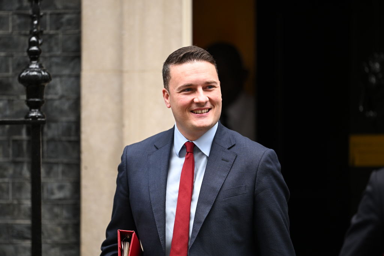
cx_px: 192
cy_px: 128
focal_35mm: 400
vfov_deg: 3.4
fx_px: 4267
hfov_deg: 5.2
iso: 1000
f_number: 2.8
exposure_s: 1/800
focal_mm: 400
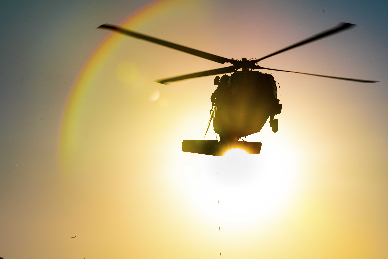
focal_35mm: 135
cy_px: 130
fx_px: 1455
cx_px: 194
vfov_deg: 10.2
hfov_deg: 15.2
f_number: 11
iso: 50
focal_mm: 135
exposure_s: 1/400
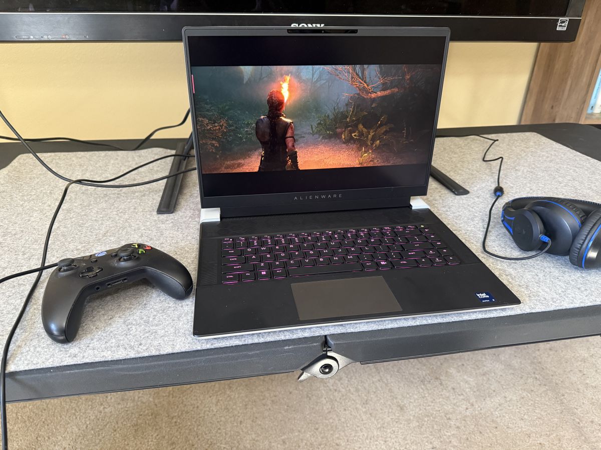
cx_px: 300
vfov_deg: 56.8
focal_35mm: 24
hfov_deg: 71.6
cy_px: 225
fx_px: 417
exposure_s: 1/60
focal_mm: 6.76
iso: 400
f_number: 1.78
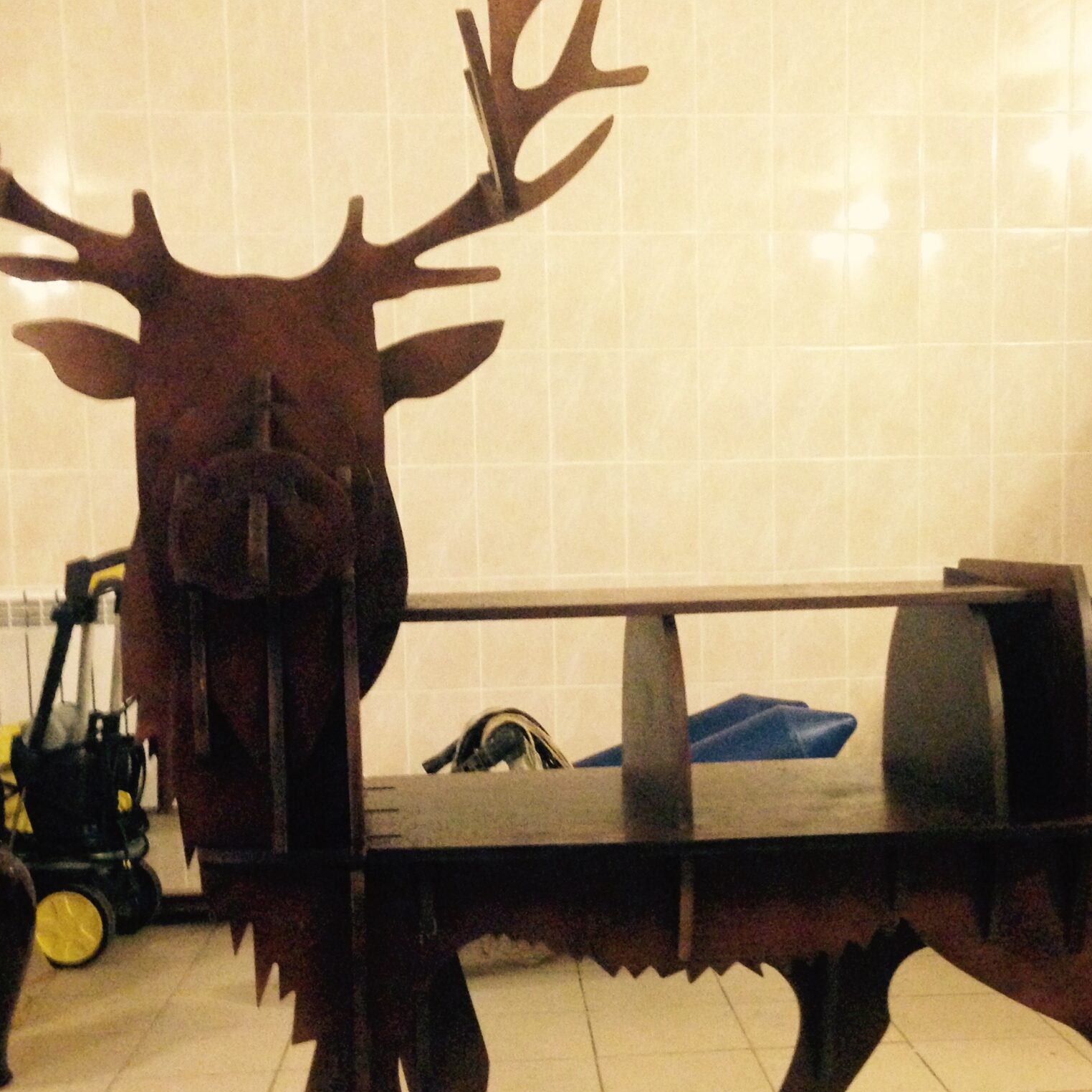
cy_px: 653
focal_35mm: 49
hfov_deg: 34.7
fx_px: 1749
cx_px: 597
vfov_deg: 34.6
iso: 500
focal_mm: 4.12
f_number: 2.4
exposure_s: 1/15
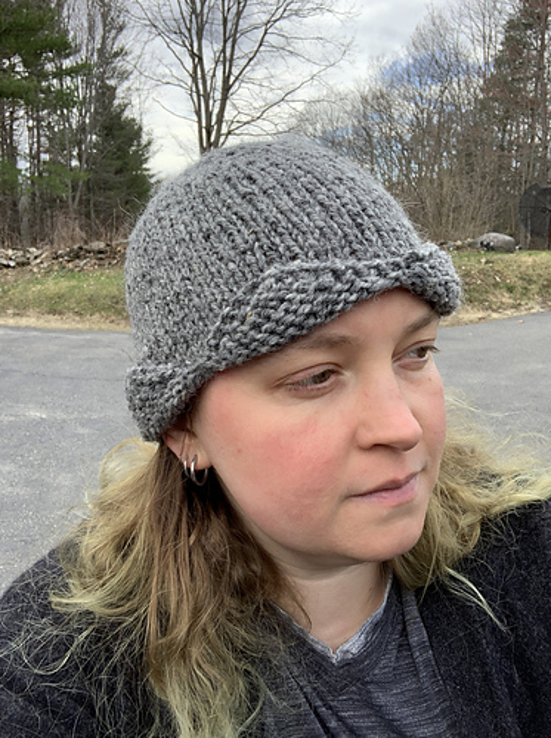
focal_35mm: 32
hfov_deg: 44.0
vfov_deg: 56.9
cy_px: 369
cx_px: 276
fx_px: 681
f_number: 2.2
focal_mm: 2.87
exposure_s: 1/324
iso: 16
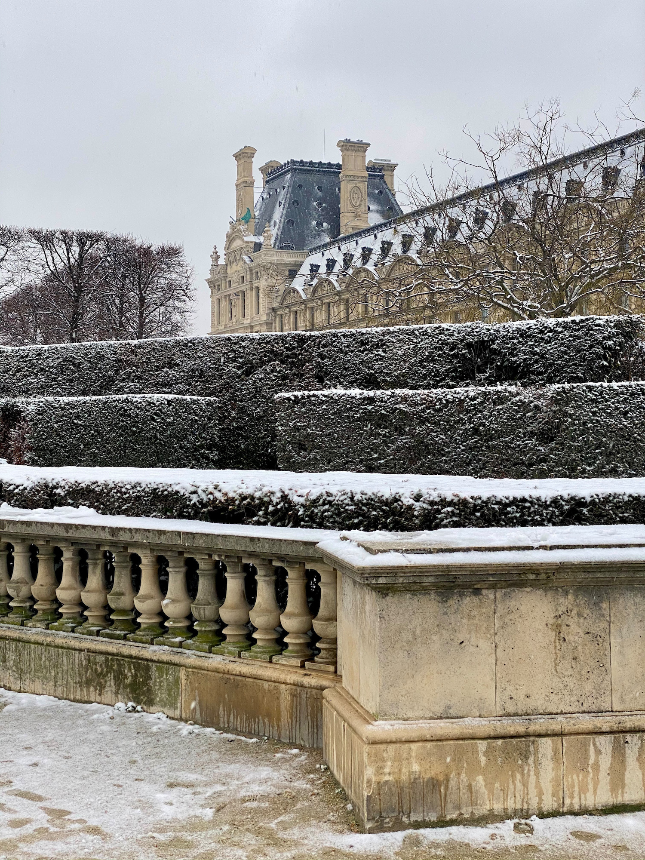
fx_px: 1292
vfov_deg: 36.8
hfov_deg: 28.0
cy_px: 430
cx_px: 322
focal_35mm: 52
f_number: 2
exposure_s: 1/240
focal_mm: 6
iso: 20
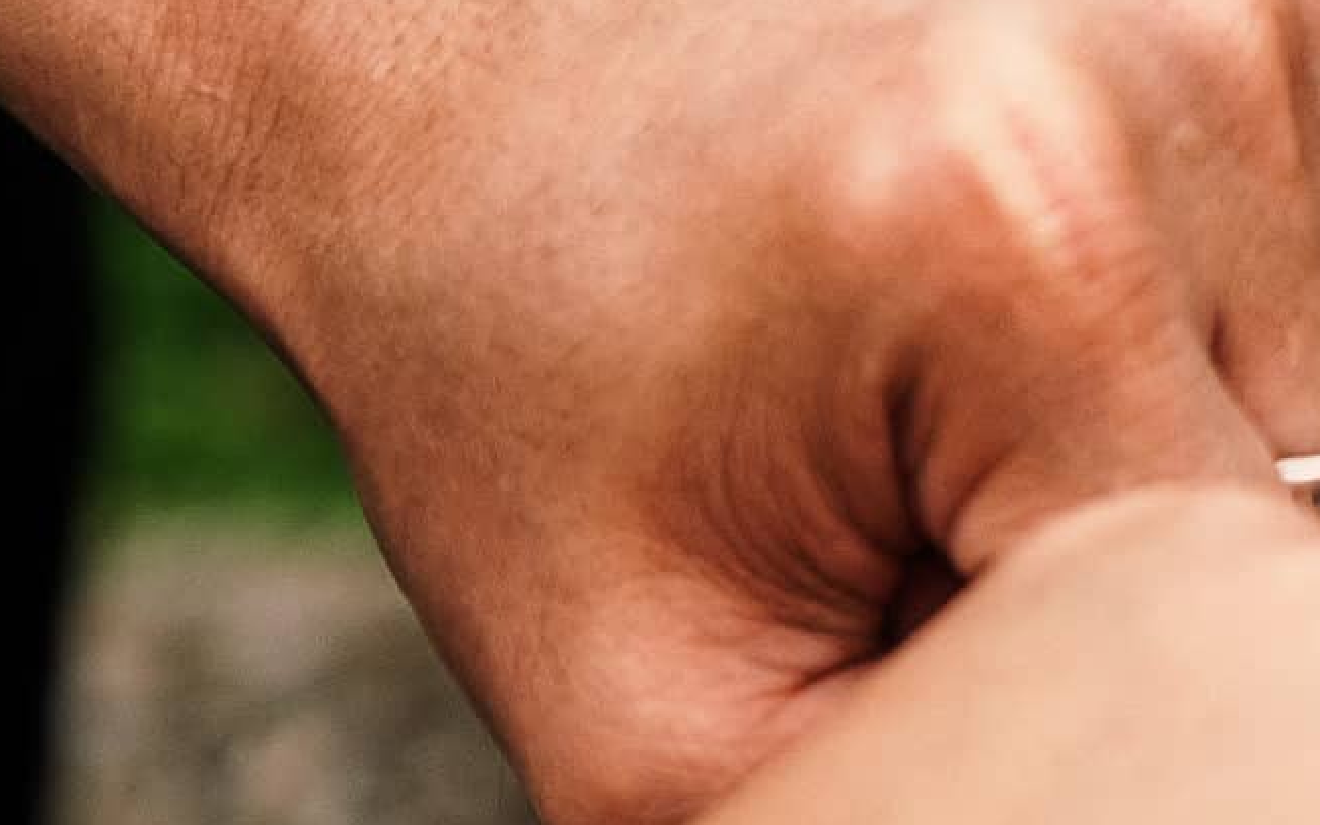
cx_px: 2537
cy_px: 390
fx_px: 11837
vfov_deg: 4.0
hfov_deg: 6.2
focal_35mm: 329
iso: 200
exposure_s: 1/400
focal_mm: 82
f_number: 4.5
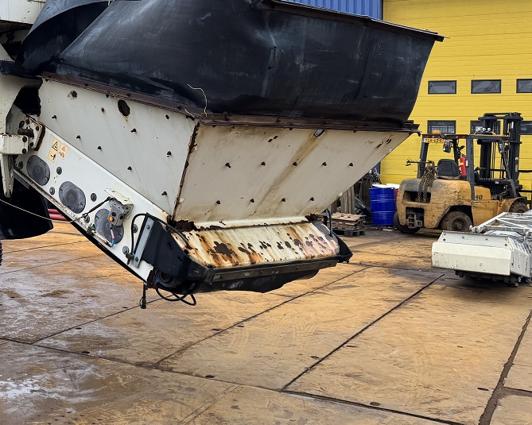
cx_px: 7
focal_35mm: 50
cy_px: 126
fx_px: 787
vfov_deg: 29.9
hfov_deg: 34.2
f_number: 1.78
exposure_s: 1/358
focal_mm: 6.76
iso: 80
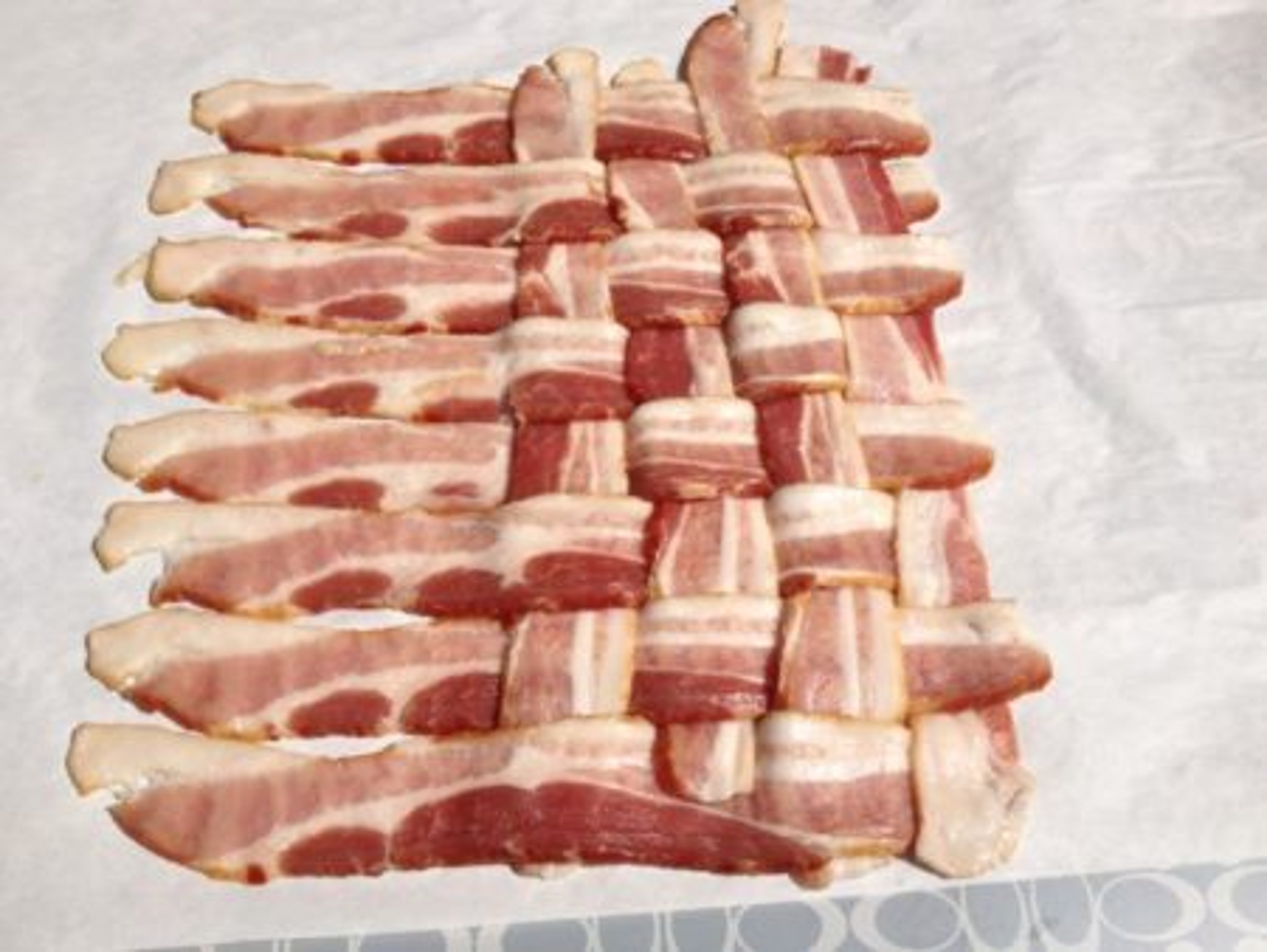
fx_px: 1282
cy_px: 476
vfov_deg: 40.7
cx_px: 634
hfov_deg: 52.6
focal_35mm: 35
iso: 50
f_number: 2.4
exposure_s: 1/4255
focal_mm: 4.28
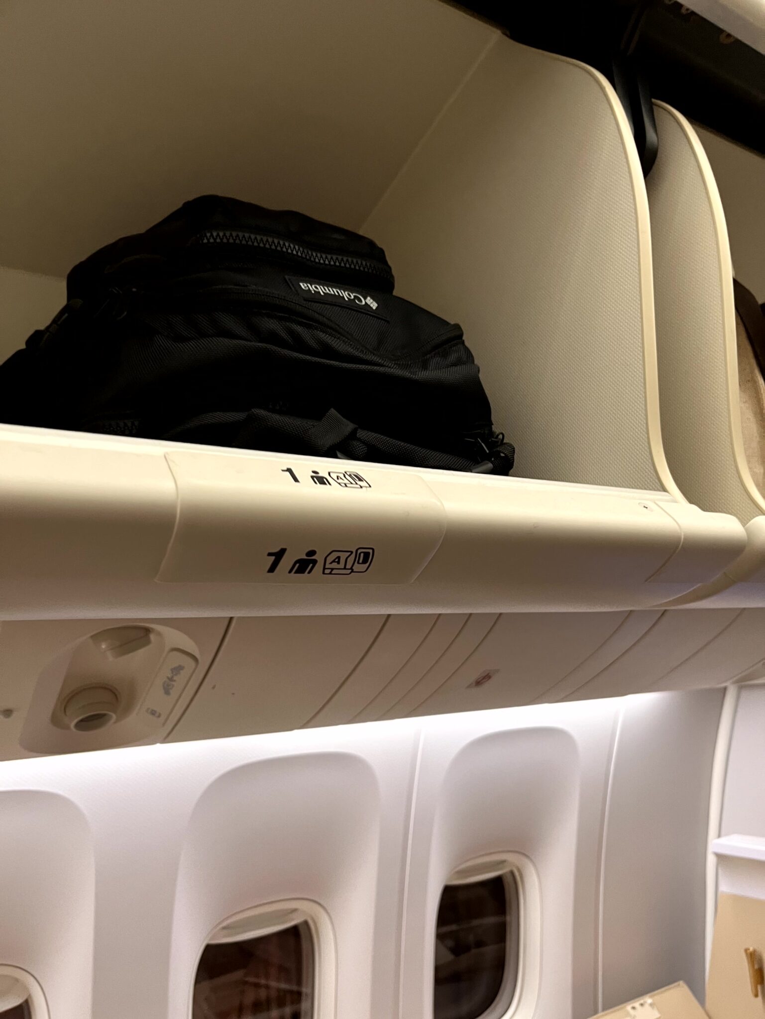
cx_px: 382
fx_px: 766
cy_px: 510
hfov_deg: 53.1
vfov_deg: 67.3
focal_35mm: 26
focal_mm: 5.1
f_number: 1.6
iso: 200
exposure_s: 1/54
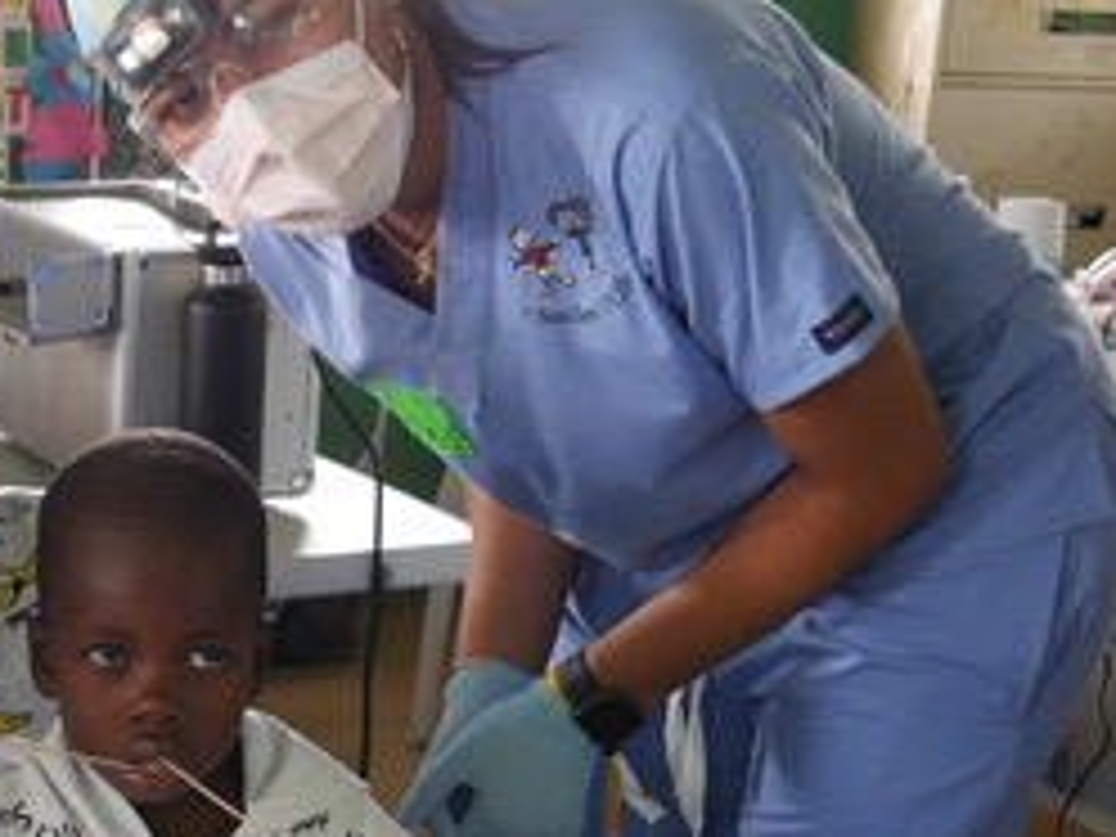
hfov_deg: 20.3
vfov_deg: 15.8
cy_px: 646
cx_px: -68
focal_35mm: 93
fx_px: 2998
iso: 1600
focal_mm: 18
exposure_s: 1/60
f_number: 4.1
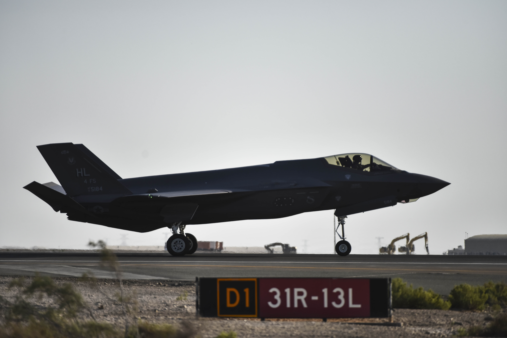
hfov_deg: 5.2
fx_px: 5635
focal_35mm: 400
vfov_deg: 3.4
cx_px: 254
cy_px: 169
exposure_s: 1/8000
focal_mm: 400
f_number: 4
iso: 640
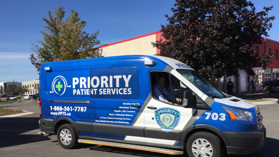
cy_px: 102
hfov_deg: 61.0
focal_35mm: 32
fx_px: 237
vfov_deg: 36.4
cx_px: 140
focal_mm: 4.15
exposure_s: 1/3597
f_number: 2.2
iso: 32
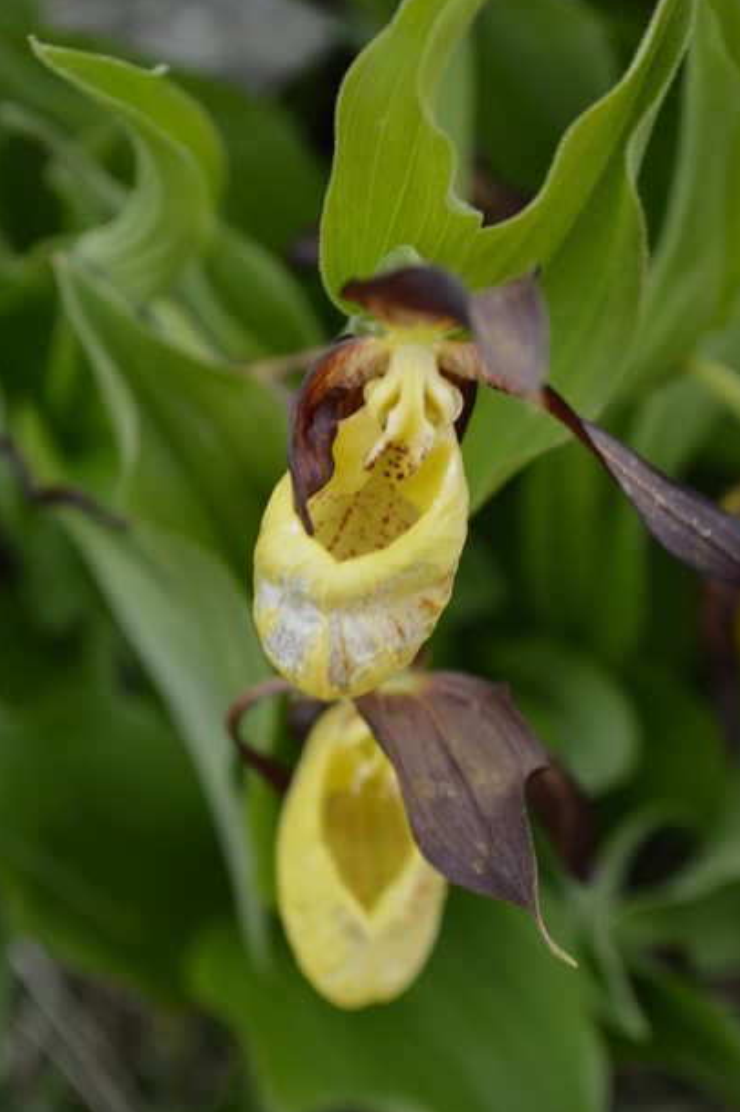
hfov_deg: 15.9
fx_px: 2656
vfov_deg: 23.7
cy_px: 608
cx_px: 344
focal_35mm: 86
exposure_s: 1/200
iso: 400
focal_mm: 52
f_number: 7.1
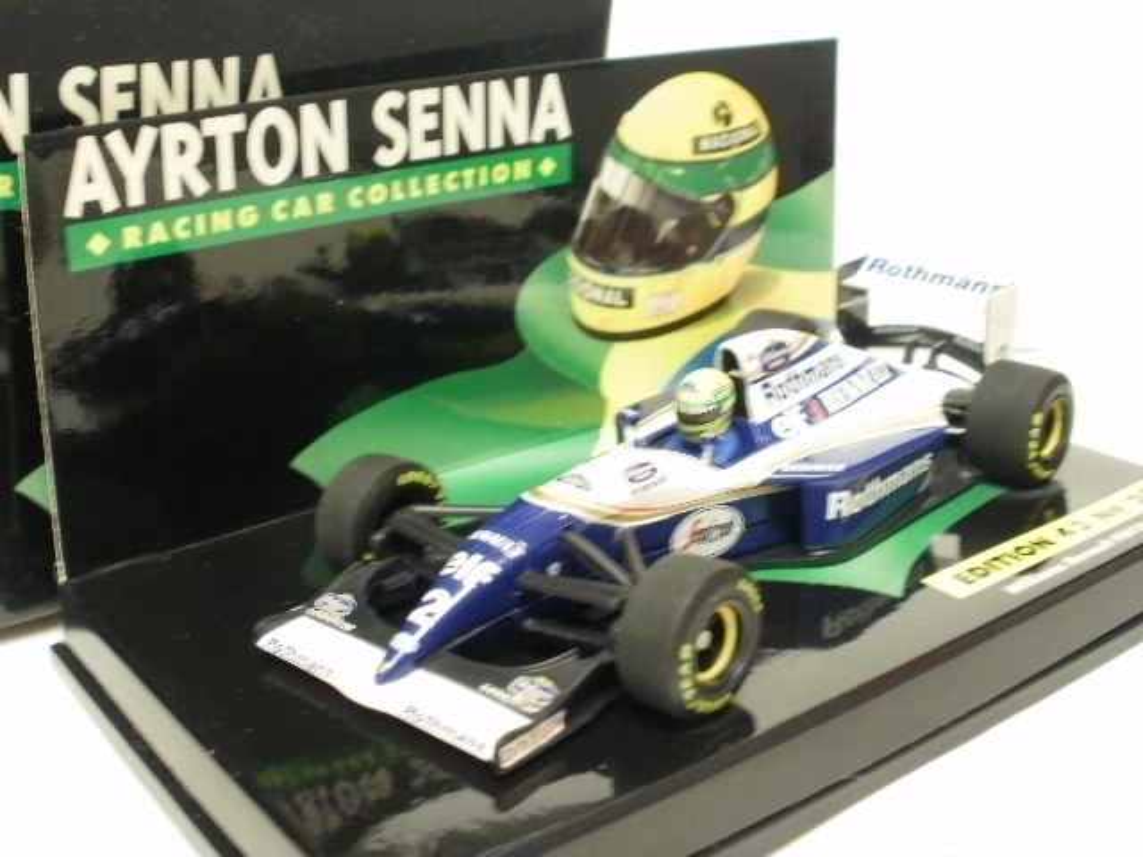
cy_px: 428
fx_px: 1453
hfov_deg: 42.9
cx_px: 572
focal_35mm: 44
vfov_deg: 32.9
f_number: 4
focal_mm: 7.7
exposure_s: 1/2
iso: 125
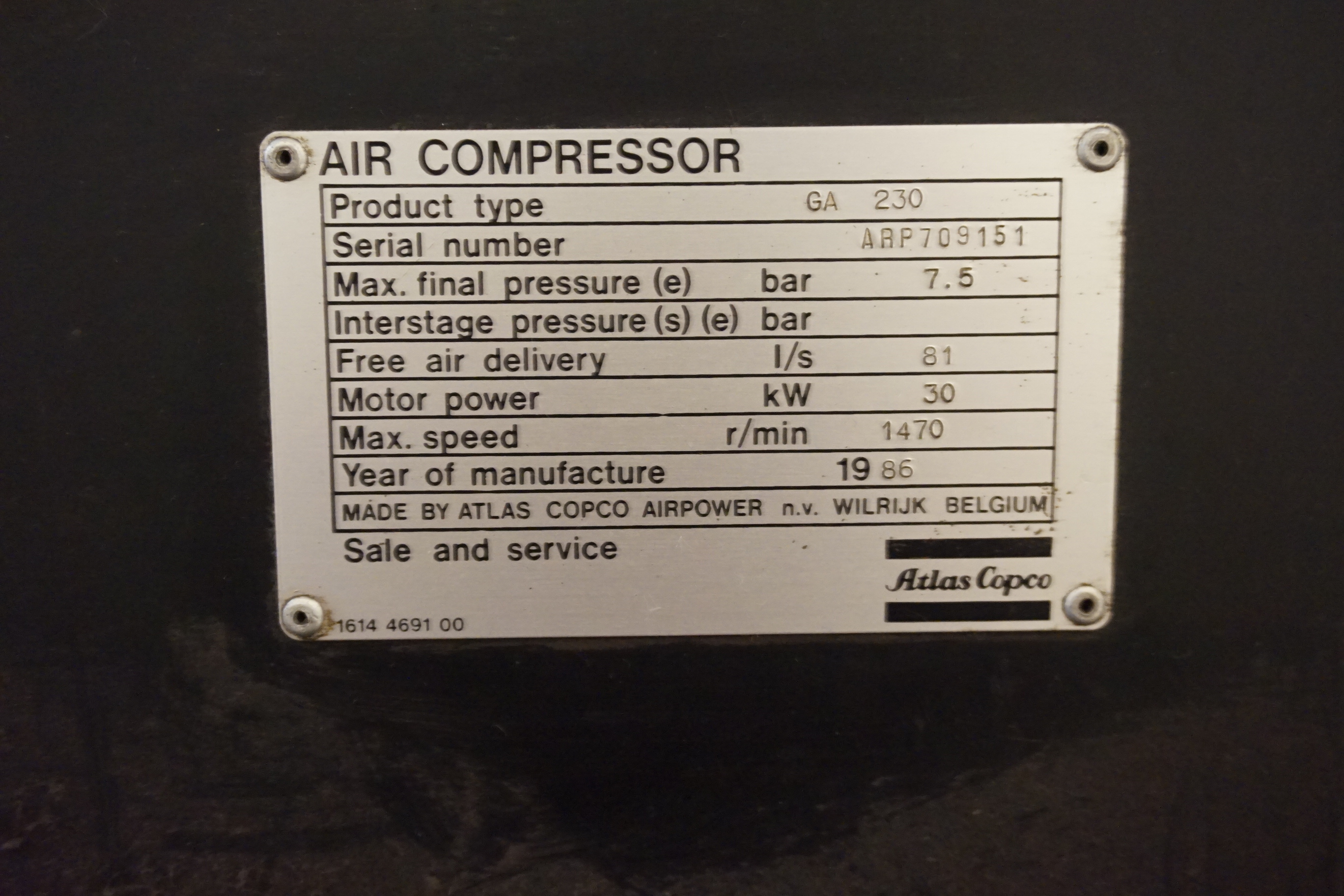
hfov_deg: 47.9
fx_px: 1512
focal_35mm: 40
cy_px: 448
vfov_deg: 33.0
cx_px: 672
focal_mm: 27
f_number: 4.5
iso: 3200
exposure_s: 1/2.5
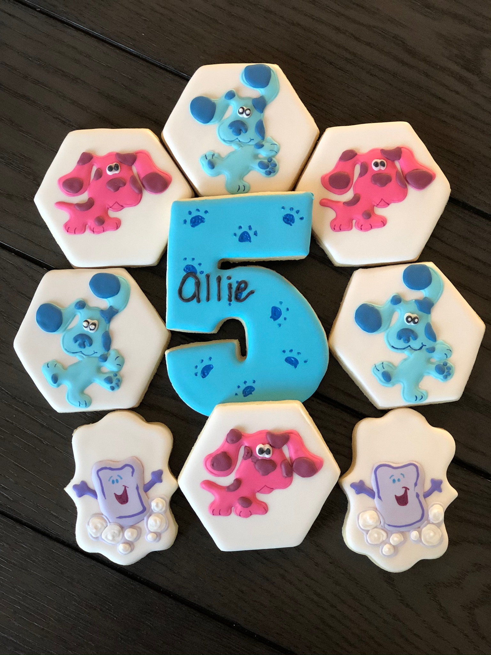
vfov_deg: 33.8
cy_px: 328
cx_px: 246
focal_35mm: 57
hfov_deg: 25.7
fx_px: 1078
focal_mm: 6.6
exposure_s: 1/30
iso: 200
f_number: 2.8
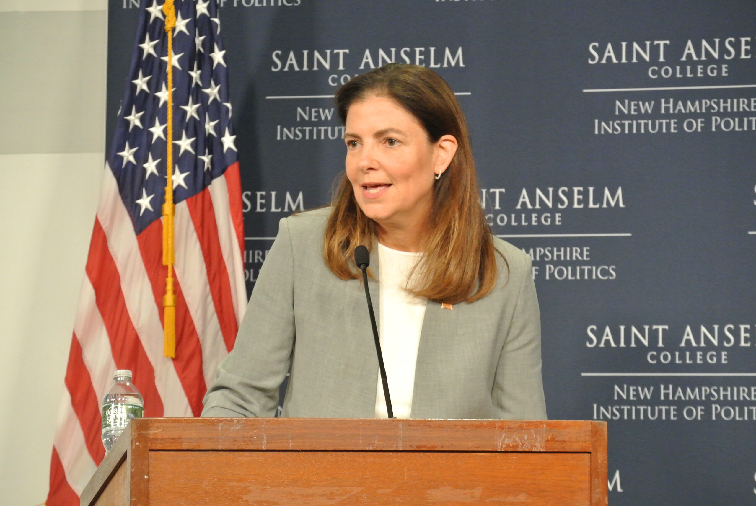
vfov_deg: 8.6
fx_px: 3364
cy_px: 253
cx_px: 378
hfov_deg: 12.8
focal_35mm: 160
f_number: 4.5
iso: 1600
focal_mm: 59.4
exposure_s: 1/50
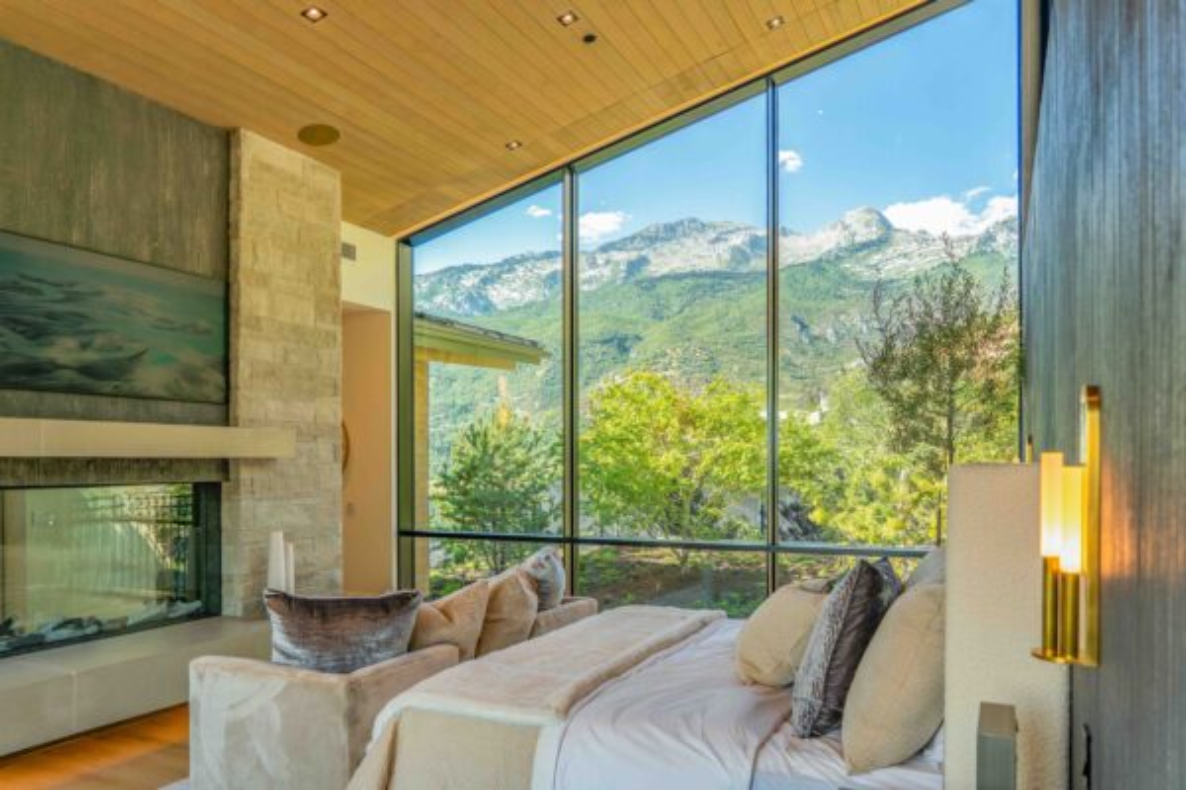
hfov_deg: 73.7
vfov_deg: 53.1
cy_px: 395
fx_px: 791
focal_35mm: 24
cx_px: 593
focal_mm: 24
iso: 100
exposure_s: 1/160
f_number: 4.5
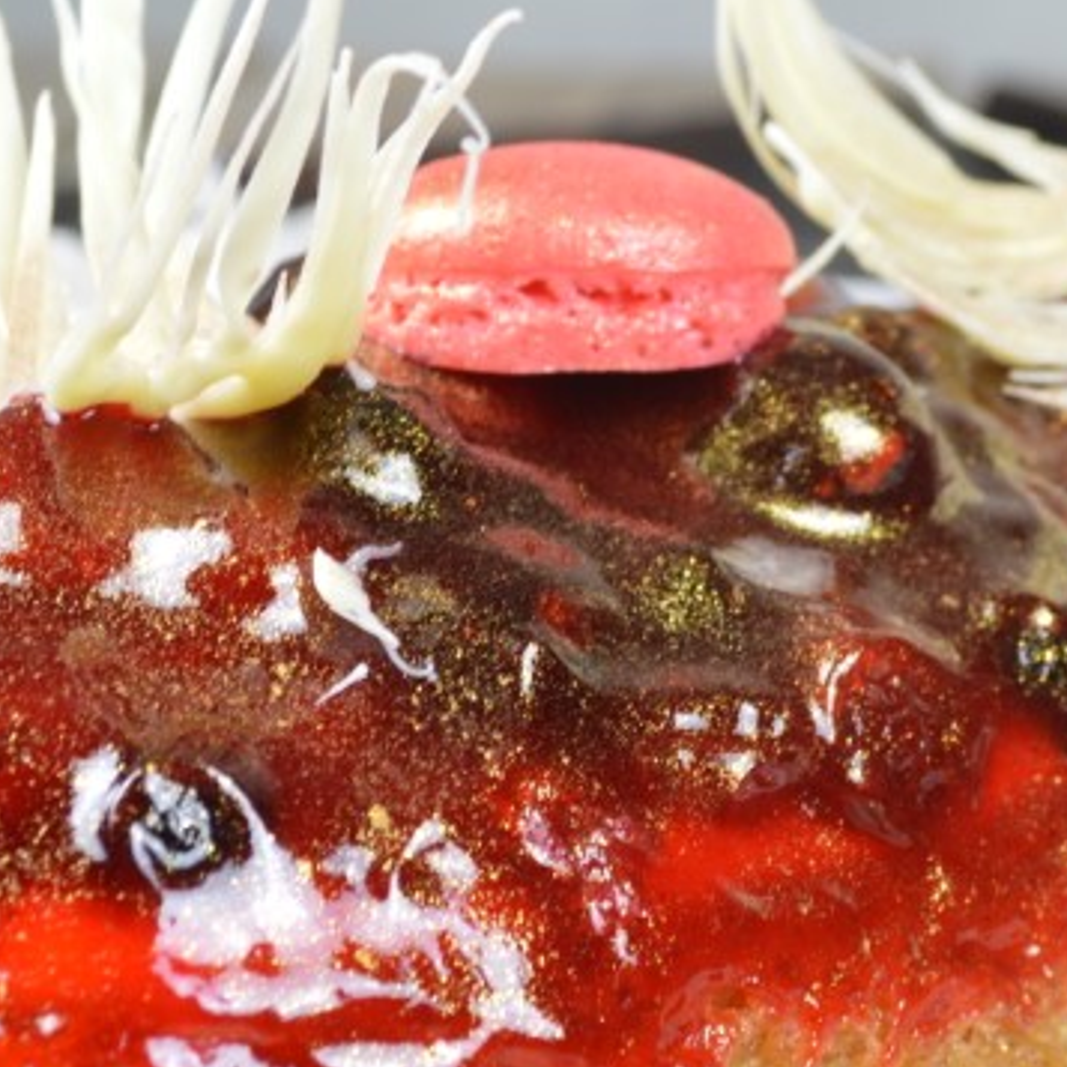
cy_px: 640
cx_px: 826
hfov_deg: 17.4
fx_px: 3452
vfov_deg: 17.6
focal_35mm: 99
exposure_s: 1/3
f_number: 6.3
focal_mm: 24
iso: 100
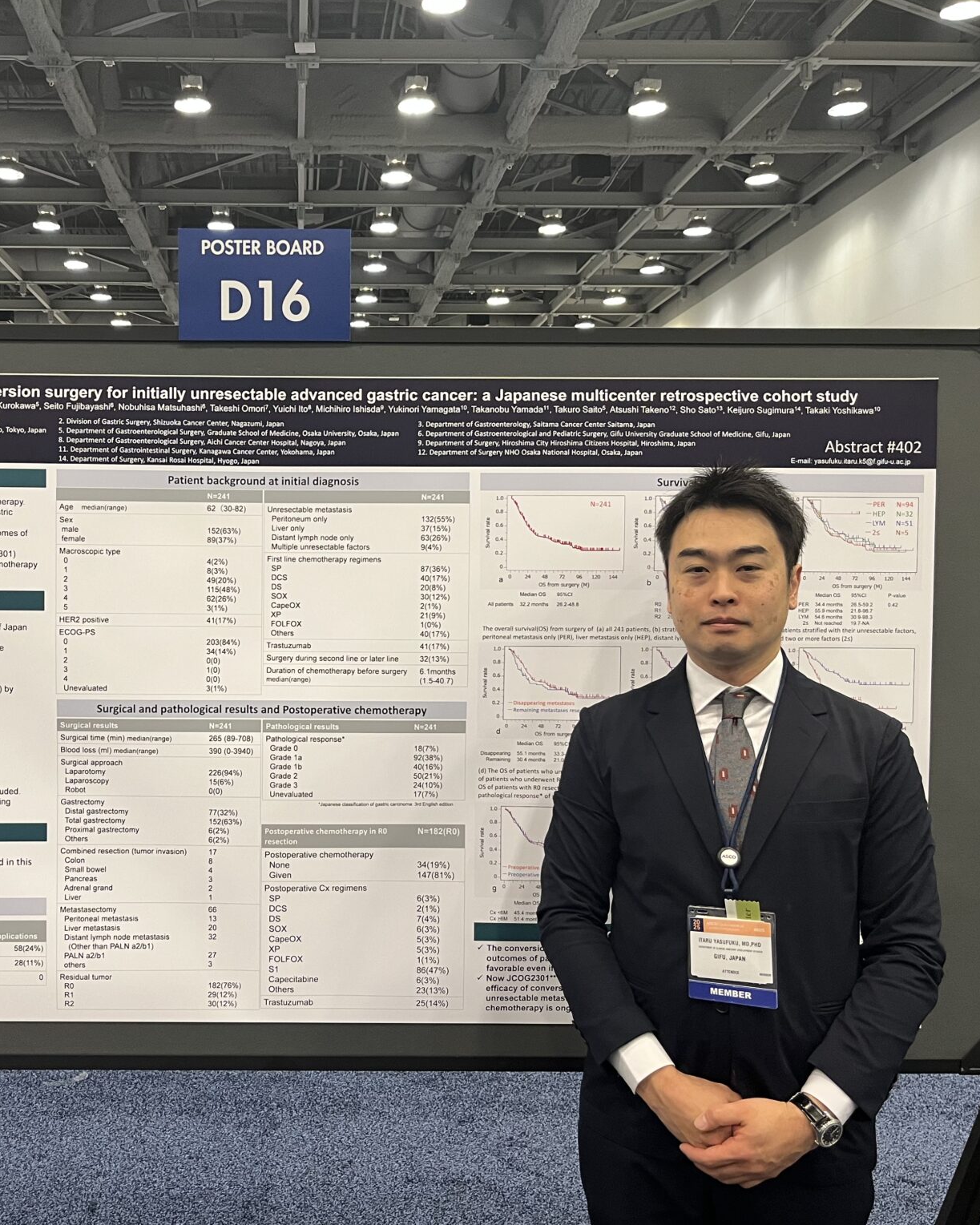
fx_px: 1233
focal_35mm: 34
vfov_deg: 52.8
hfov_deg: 42.6
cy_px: 611
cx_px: 305
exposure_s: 1/60
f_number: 1.6
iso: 125
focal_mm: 5.1
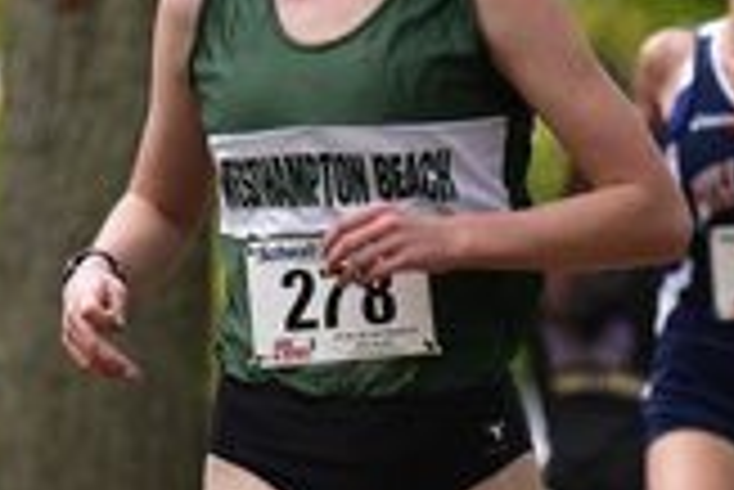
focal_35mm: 699
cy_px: 499
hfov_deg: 2.9
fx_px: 14264
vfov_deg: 2.0
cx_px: 362
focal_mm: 190
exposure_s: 1/500
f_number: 5
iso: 3200
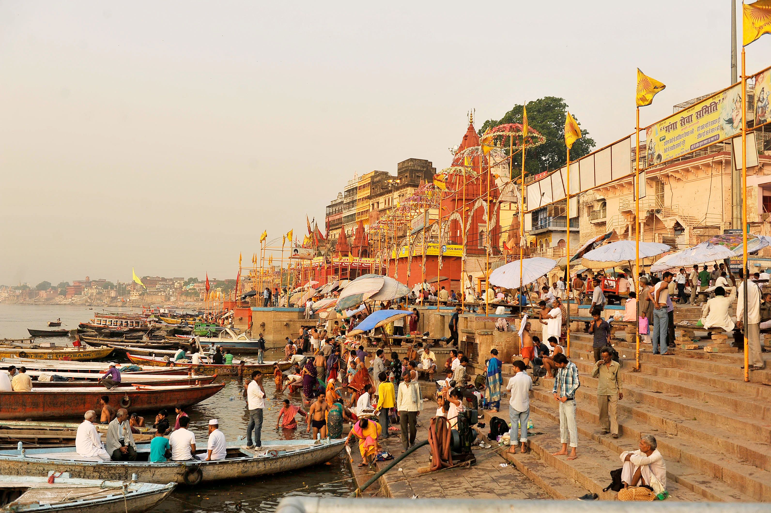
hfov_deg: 53.2
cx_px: 386
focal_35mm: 36
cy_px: 256
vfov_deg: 36.8
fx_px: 771
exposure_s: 1/500
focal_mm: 36
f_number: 5
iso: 200
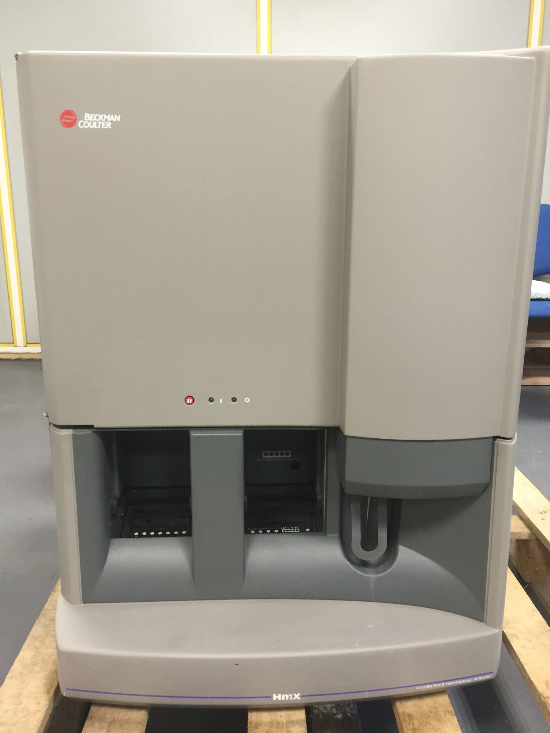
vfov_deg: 61.7
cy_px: 366
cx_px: 275
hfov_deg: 48.2
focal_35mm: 29
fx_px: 614
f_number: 2.2
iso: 160
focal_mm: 4.15
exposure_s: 1/33
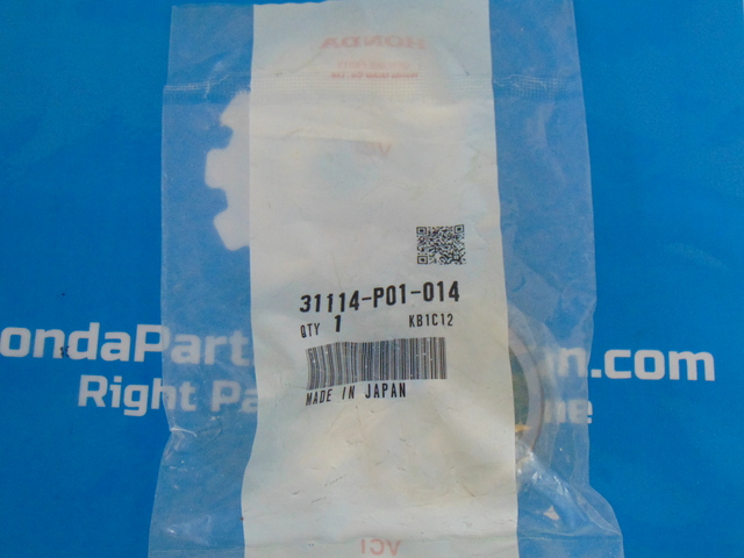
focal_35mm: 50
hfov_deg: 38.2
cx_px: 372
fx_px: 1075
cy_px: 279
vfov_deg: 29.1
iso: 400
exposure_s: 1/200
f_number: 3.5
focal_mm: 9
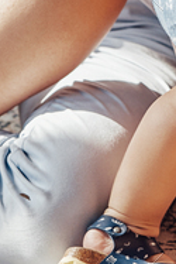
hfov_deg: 7.1
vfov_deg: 10.6
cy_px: -91
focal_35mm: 189
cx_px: 277
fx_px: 1383
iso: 400
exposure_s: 1/320
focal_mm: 40
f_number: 4
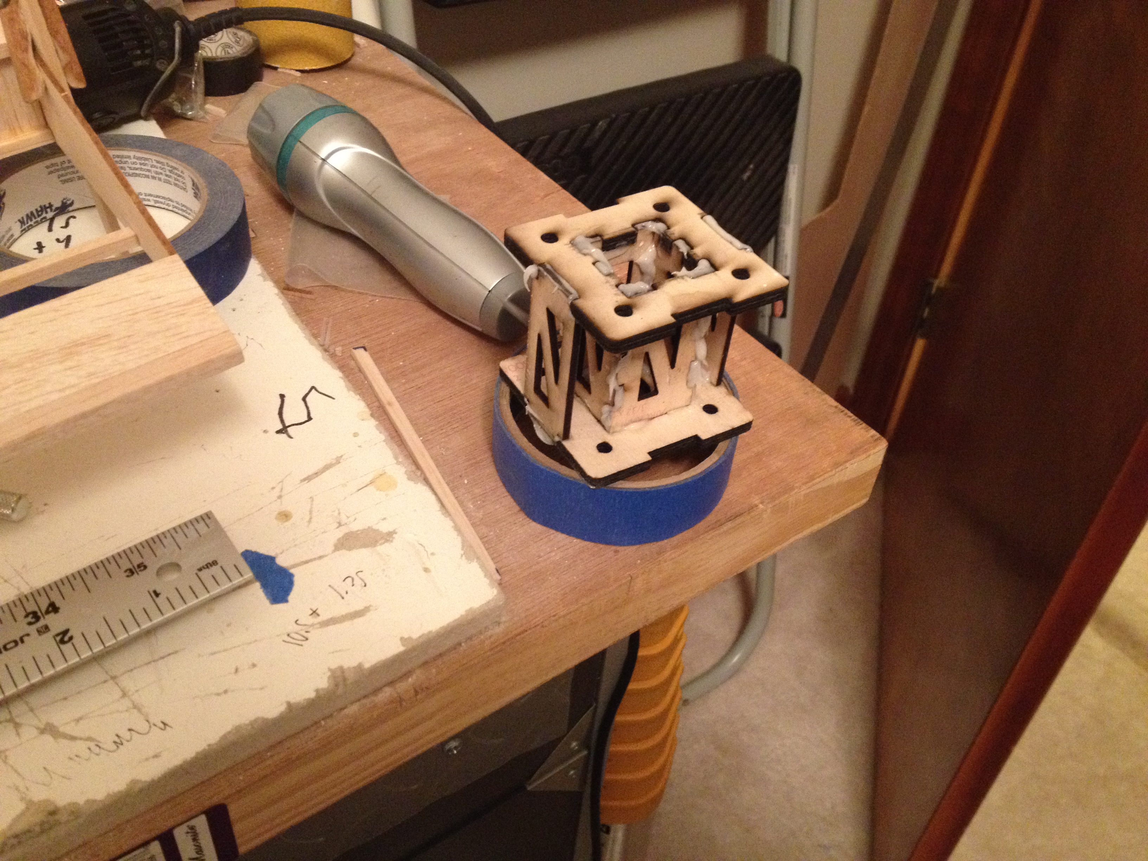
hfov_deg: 52.6
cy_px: 430
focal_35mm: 35
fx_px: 1161
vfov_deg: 40.7
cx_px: 574
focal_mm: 4.28
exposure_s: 1/15
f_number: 2.4
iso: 400
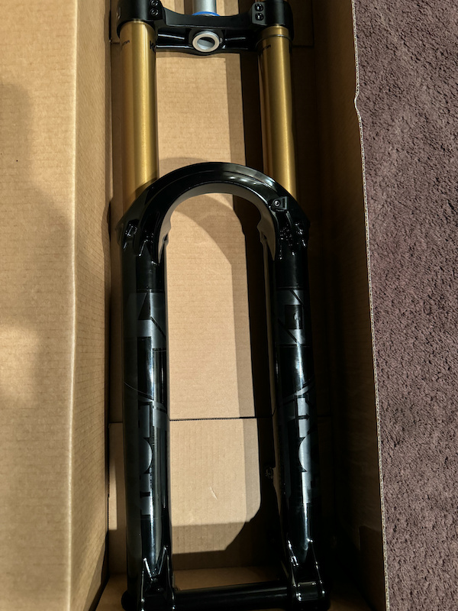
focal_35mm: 24
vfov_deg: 71.6
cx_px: 229
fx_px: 423
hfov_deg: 56.8
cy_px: 306
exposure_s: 1/30
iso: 800
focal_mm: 6.76
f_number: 1.78
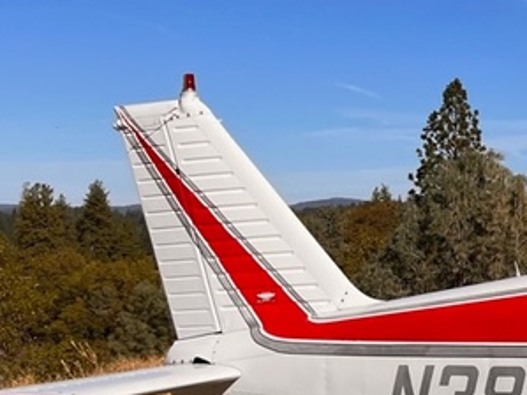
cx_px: 760
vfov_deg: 16.9
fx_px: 1324
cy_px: 157
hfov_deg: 19.9
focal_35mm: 87
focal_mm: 5.1
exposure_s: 1/7353
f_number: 1.6
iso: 50
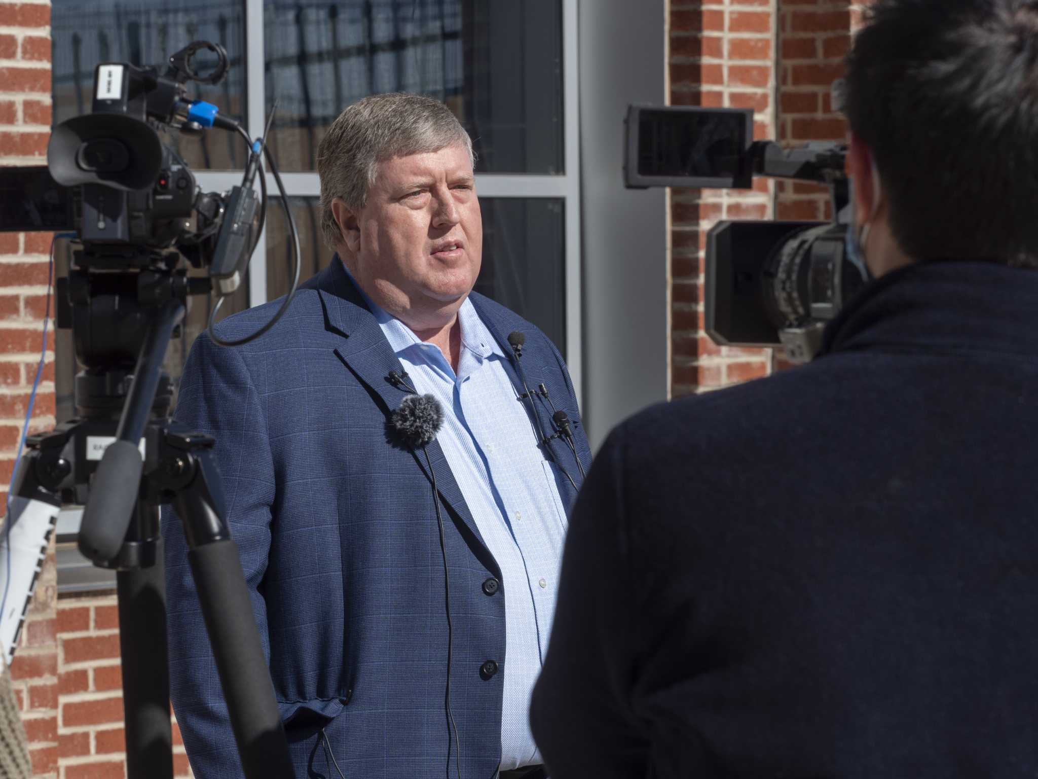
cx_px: 519
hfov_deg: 12.5
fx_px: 4738
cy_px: 390
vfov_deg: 9.4
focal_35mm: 158
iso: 200
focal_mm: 79
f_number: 8
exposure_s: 1/640
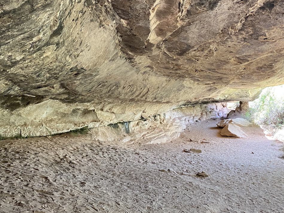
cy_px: 110
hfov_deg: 45.7
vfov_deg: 35.1
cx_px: 129
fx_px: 336
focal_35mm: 41
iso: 125
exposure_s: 1/69
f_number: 1.8
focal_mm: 4.25
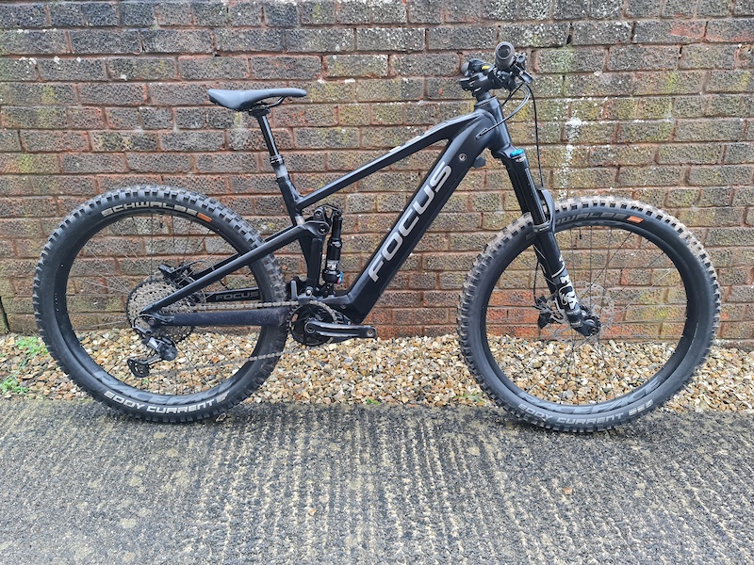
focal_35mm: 25
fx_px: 545
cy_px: 282
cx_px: 377
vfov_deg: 54.9
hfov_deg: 69.4
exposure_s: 1/40
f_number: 1.8
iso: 250
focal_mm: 7
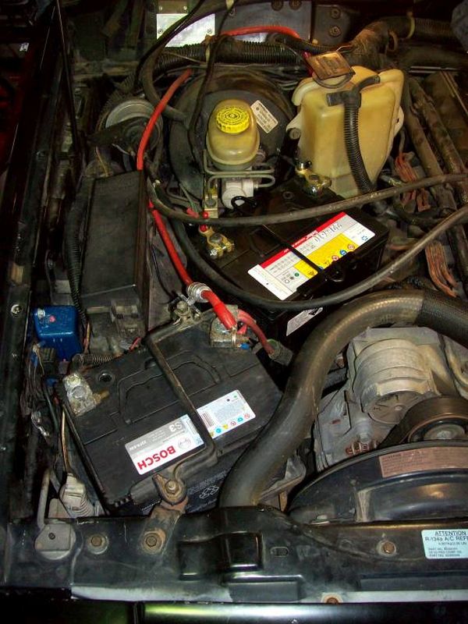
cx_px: 234
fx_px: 649
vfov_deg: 51.4
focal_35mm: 36
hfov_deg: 39.7
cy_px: 312
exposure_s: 1/64
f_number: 2.7
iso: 140
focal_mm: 6
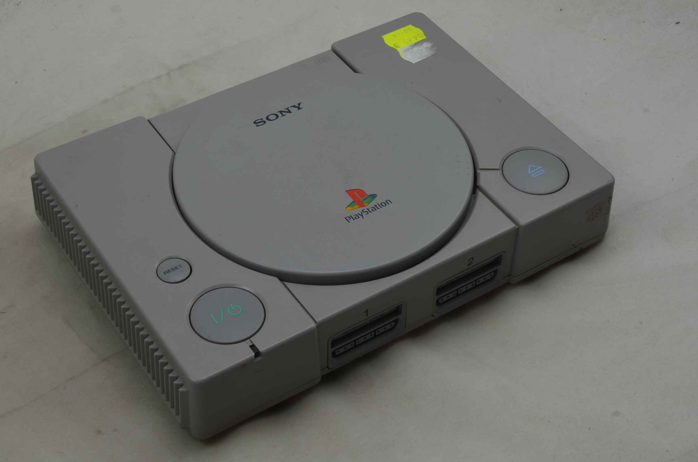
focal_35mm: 60
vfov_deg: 22.5
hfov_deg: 33.5
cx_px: 349
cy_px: 231
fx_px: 1161
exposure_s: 1/2
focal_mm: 40
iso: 100
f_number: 20
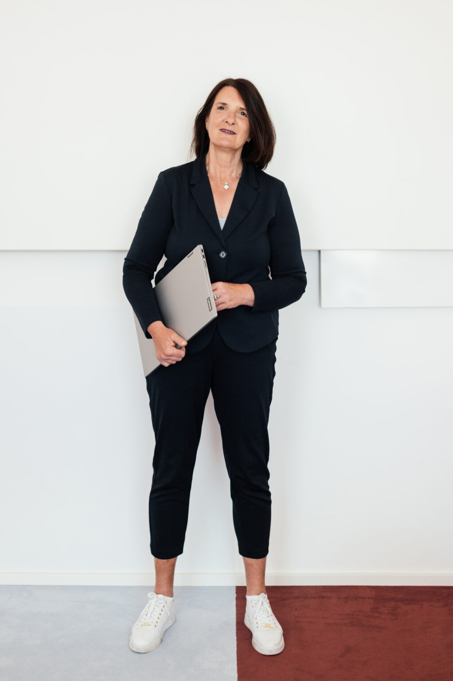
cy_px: 340
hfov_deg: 27.0
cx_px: 226
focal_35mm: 50
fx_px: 945
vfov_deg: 39.6
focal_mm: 50
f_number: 3.2
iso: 320
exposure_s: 1/400
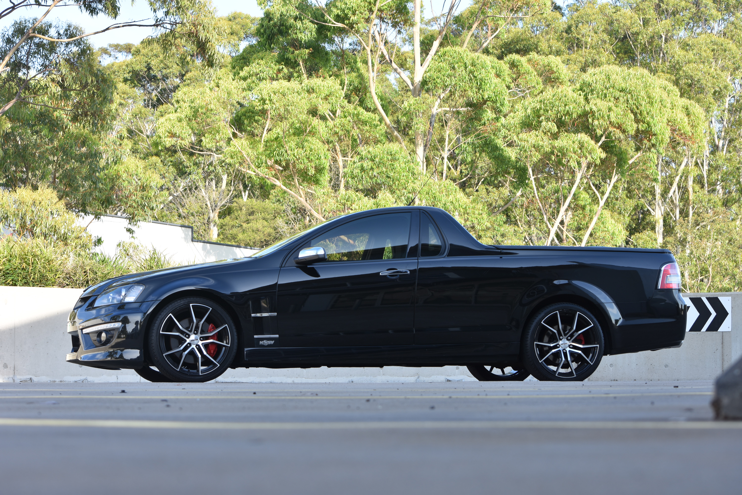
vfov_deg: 16.6
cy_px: 248
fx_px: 1700
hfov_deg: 24.6
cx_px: 371
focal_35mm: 82
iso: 100
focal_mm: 55
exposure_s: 1/80
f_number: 8
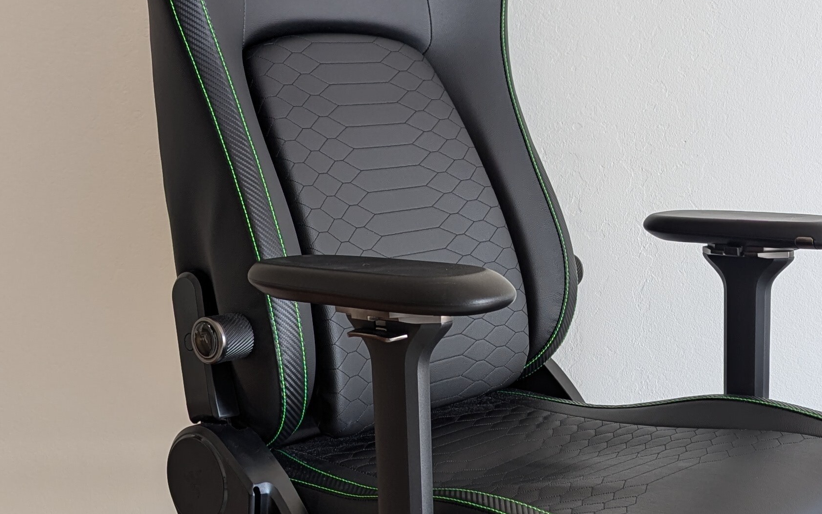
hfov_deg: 32.8
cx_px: 521
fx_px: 1389
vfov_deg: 20.8
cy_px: 365
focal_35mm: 62
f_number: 1.85
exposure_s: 1/38.7
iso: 49
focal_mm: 6.81
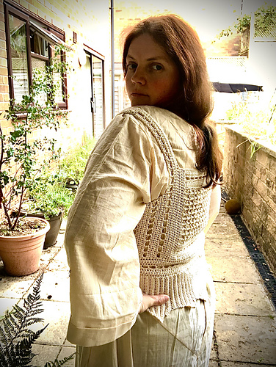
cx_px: 138
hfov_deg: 44.2
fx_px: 340
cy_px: 184
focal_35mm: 32
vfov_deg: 56.8
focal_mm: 2.87
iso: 80
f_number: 2.2
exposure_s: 1/120
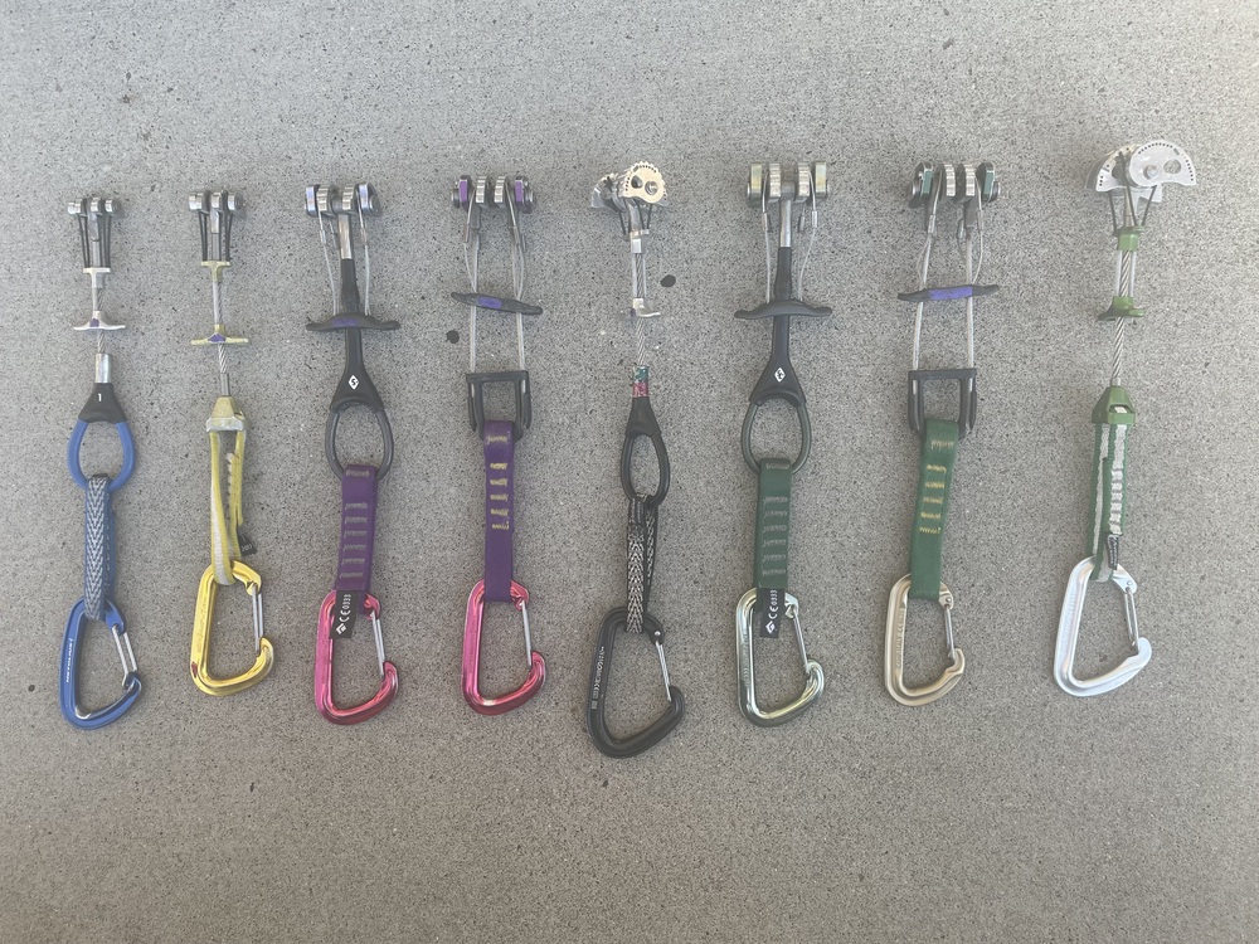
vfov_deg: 53.1
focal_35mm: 26
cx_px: 630
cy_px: 472
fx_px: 946
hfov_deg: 67.3
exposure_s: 1/301
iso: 32
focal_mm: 4.2
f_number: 1.6
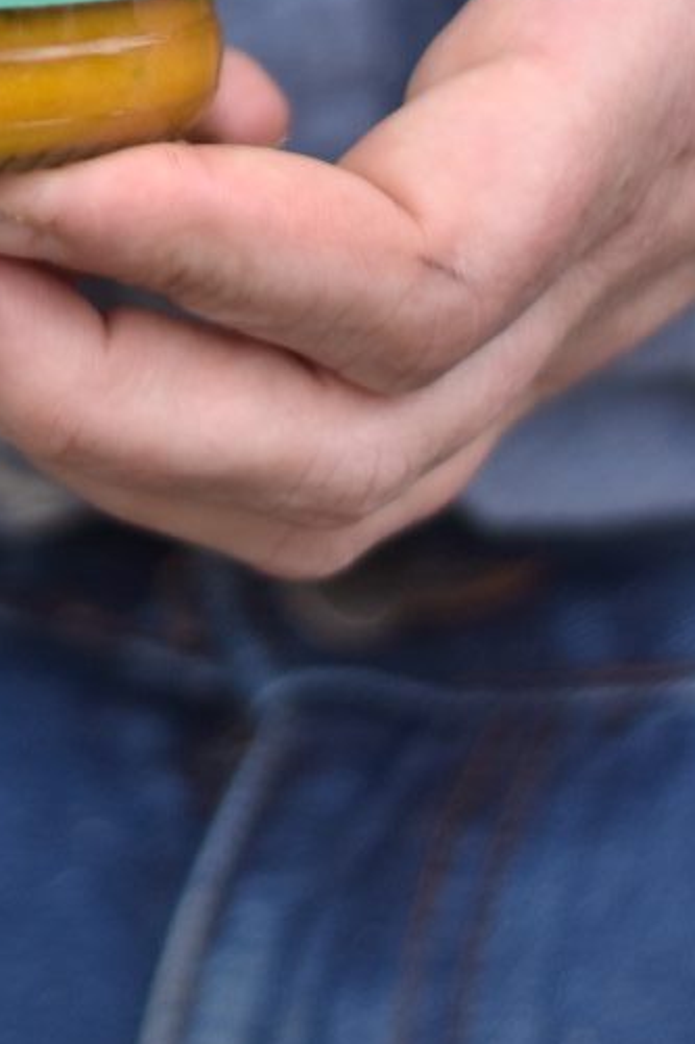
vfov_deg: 9.3
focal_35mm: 216
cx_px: -200
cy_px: -399
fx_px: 6259
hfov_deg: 6.3
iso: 360
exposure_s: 1/4000
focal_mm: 50
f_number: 1.8
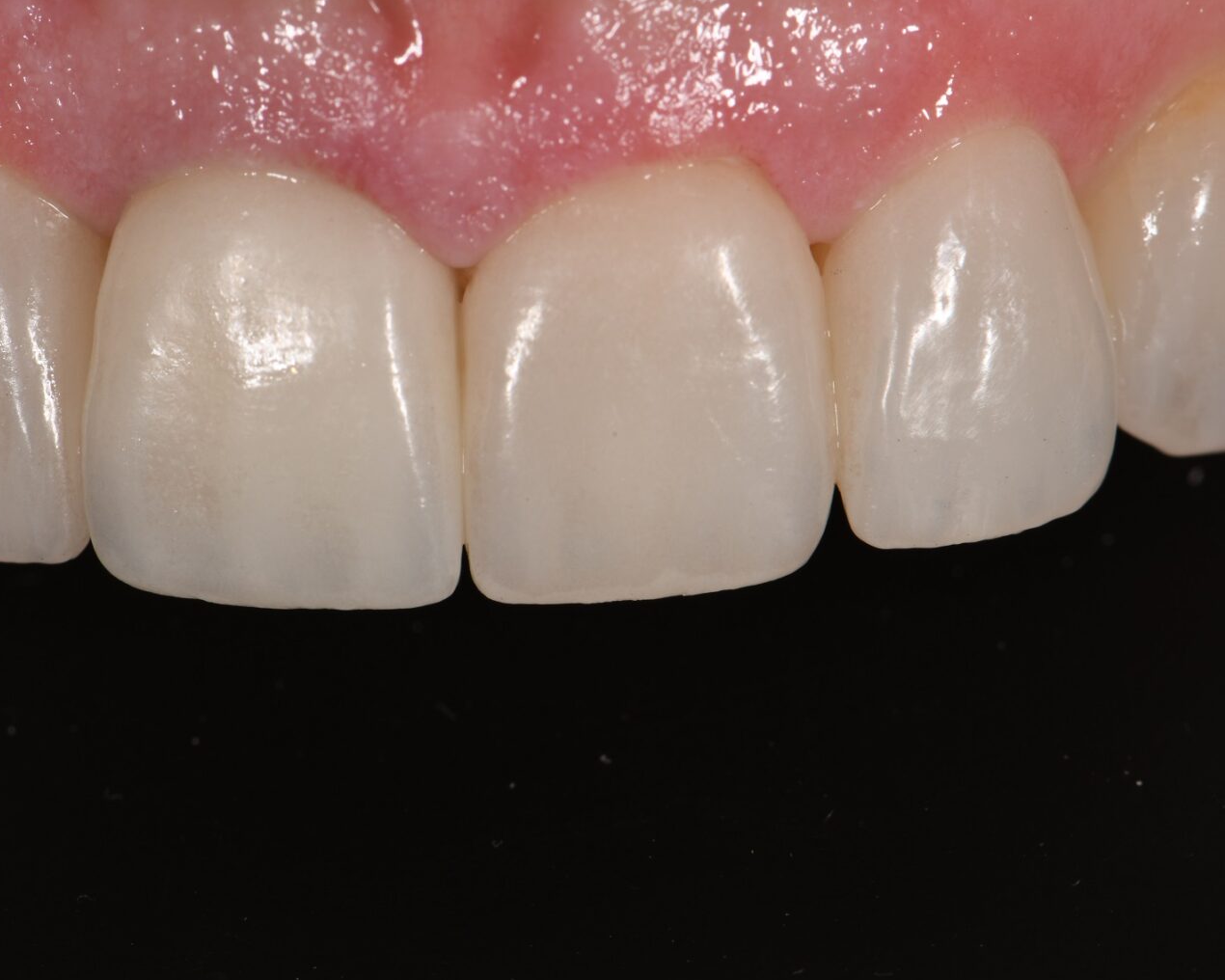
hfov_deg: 13.5
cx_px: 486
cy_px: 491
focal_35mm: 143
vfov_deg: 10.8
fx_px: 5185
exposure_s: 1/160
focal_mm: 105
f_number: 32
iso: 200
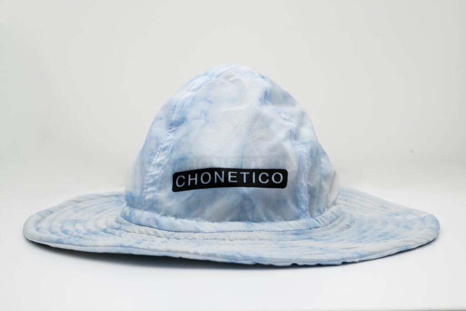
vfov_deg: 29.9
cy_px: 156
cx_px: 233
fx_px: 583
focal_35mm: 45
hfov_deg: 43.6
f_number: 9
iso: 640
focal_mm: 45
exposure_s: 1/160
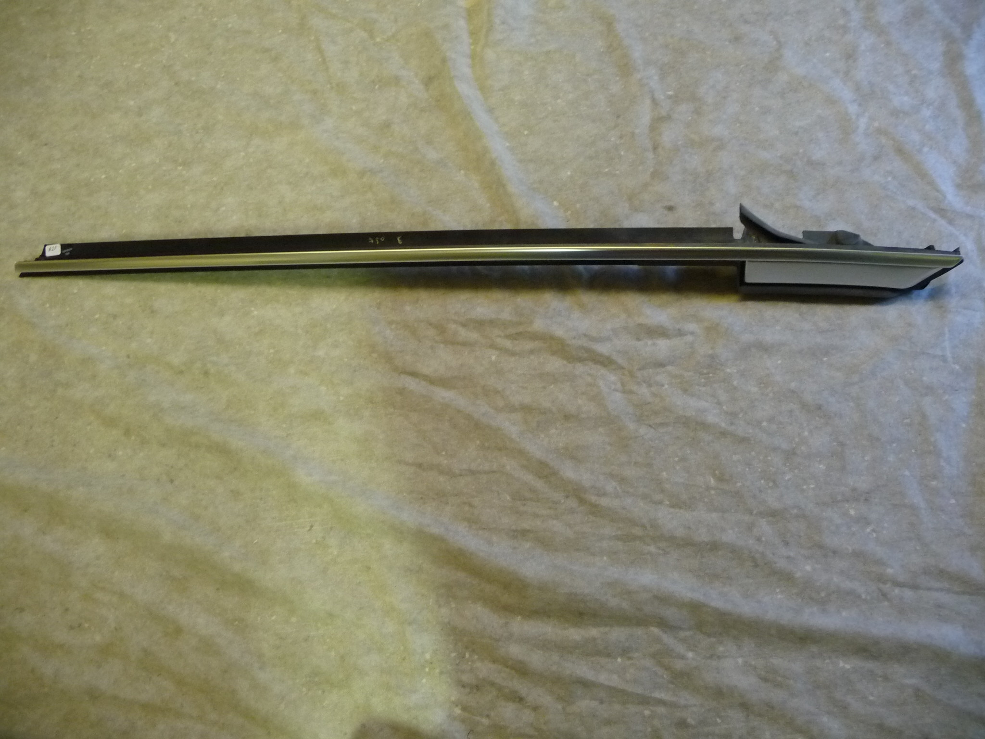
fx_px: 797
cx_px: 492
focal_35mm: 28
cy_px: 370
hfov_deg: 63.4
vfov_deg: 49.7
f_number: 3.3
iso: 400
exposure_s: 1/30
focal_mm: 4.7
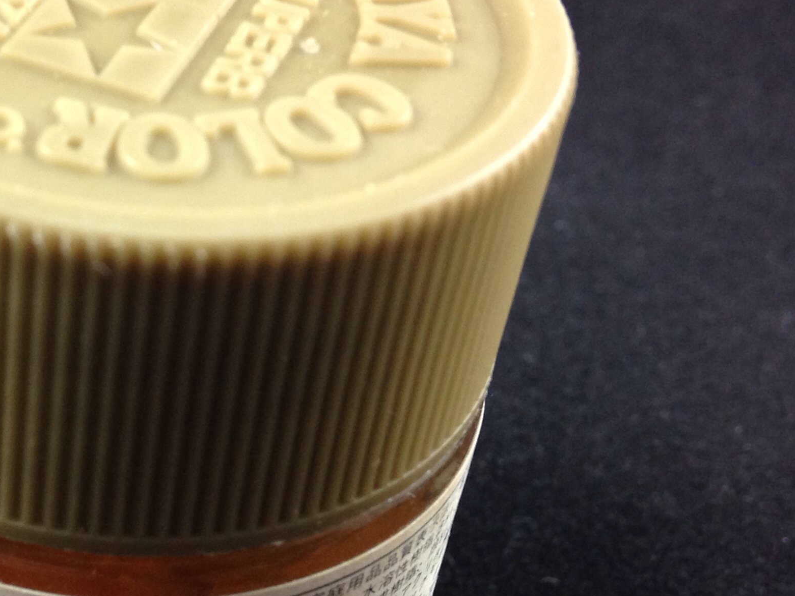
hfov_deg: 27.2
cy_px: 374
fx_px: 1585
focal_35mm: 69
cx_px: 87
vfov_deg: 21.3
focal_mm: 4.13
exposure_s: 1/20
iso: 100
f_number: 2.4
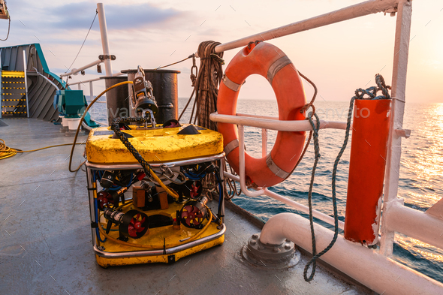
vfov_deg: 53.1
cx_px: 222
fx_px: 295
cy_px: 148
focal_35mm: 24
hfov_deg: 73.8
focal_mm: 16
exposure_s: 1/60
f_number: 8
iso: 160
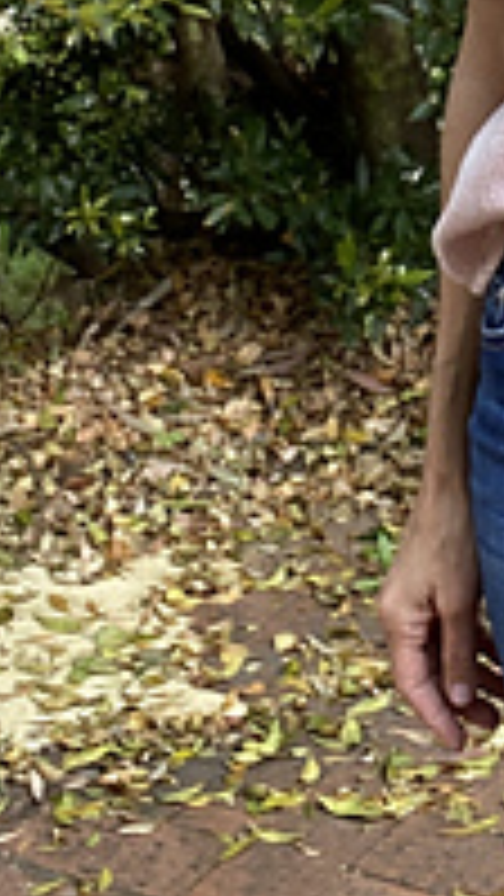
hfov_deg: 11.4
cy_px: -221
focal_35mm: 105
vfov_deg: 19.1
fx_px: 2494
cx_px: 549
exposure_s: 1/122
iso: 80
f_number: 2.2
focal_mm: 2.71
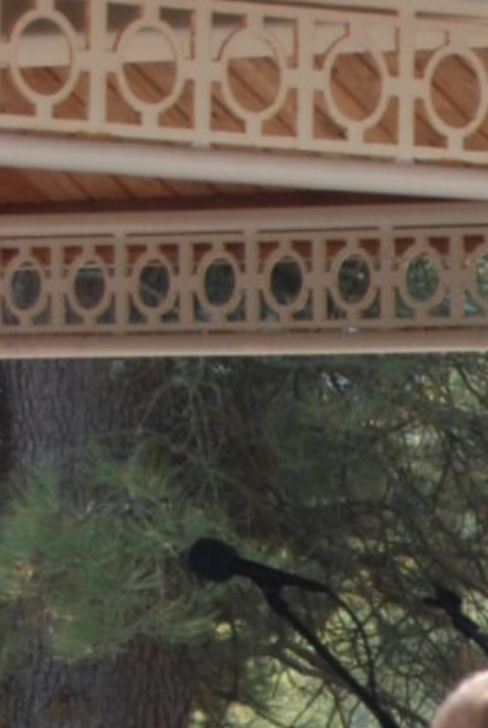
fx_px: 10398
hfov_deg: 2.6
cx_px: 1514
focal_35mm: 513
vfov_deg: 4.0
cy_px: 1558
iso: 200
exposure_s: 1/250
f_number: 5.6
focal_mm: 55
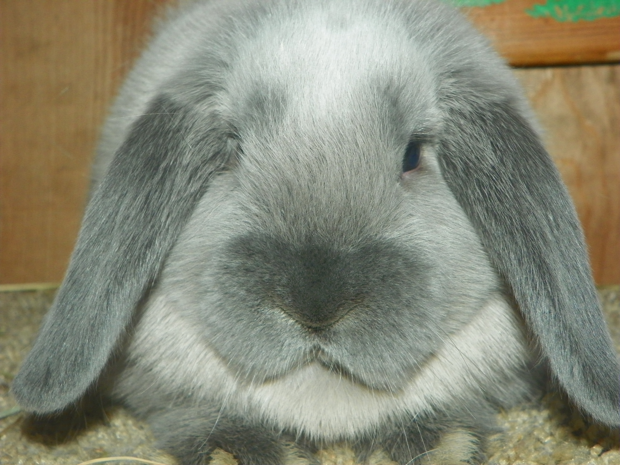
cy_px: 232
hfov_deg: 36.8
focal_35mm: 52
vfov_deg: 28.0
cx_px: 310
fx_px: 931
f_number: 3.5
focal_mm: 9.2
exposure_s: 1/40
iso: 200
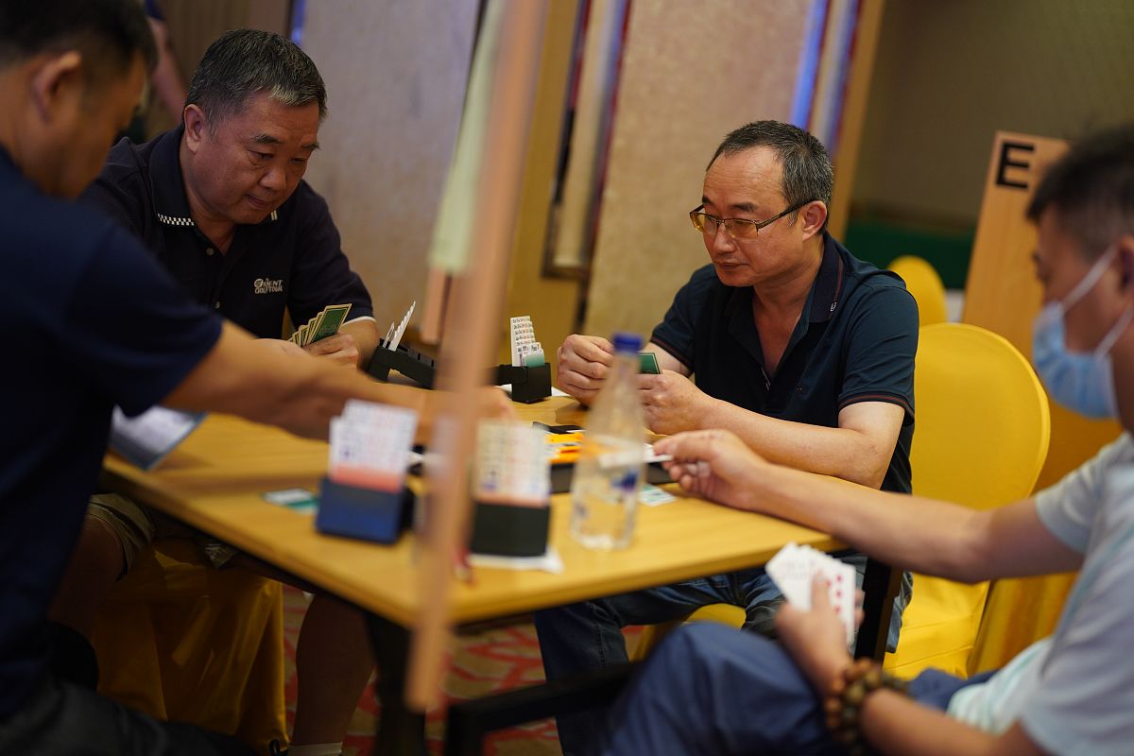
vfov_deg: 27.0
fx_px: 1575
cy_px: 378
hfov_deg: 39.6
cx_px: 567
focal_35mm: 50
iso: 640
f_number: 1.2
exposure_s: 1/160
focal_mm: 50
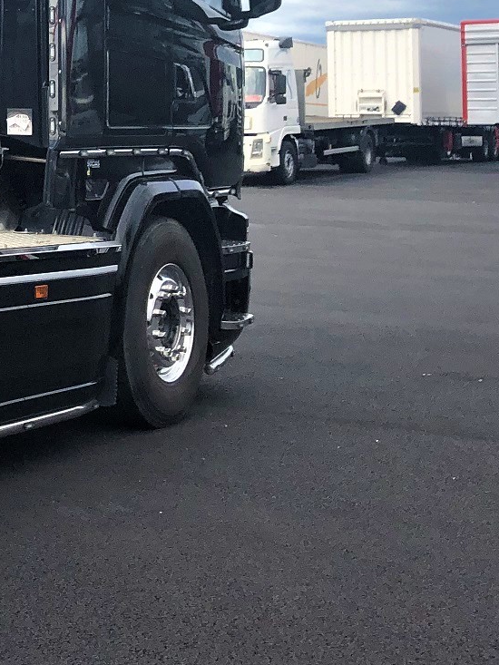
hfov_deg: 16.9
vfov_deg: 24.7
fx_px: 1480
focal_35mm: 77
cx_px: -296
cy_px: 91
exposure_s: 1/1919
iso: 20
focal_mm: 4
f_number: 1.8
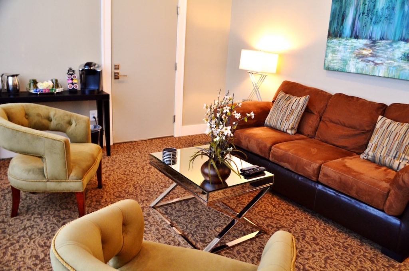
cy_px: 136
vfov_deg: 47.8
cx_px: 204
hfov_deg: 67.5
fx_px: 306
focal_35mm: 27
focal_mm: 18
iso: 800
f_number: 5.6
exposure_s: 1/6
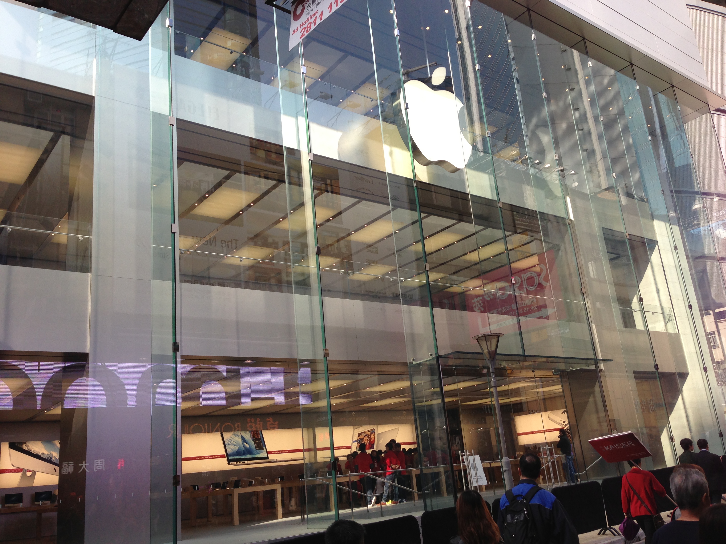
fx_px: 692
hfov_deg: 55.4
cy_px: 272
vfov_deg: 42.9
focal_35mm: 33
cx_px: 363
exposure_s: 1/497
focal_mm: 4.13
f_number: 2.4
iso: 50
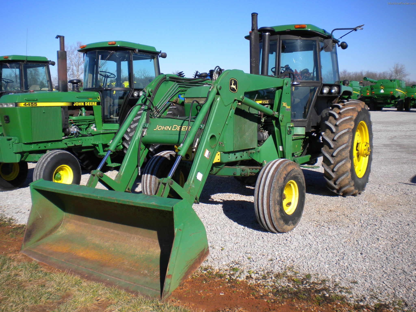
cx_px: 208
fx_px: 421
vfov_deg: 40.7
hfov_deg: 52.6
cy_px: 156
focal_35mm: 35
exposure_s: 1/703
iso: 80
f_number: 4.6
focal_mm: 6.3
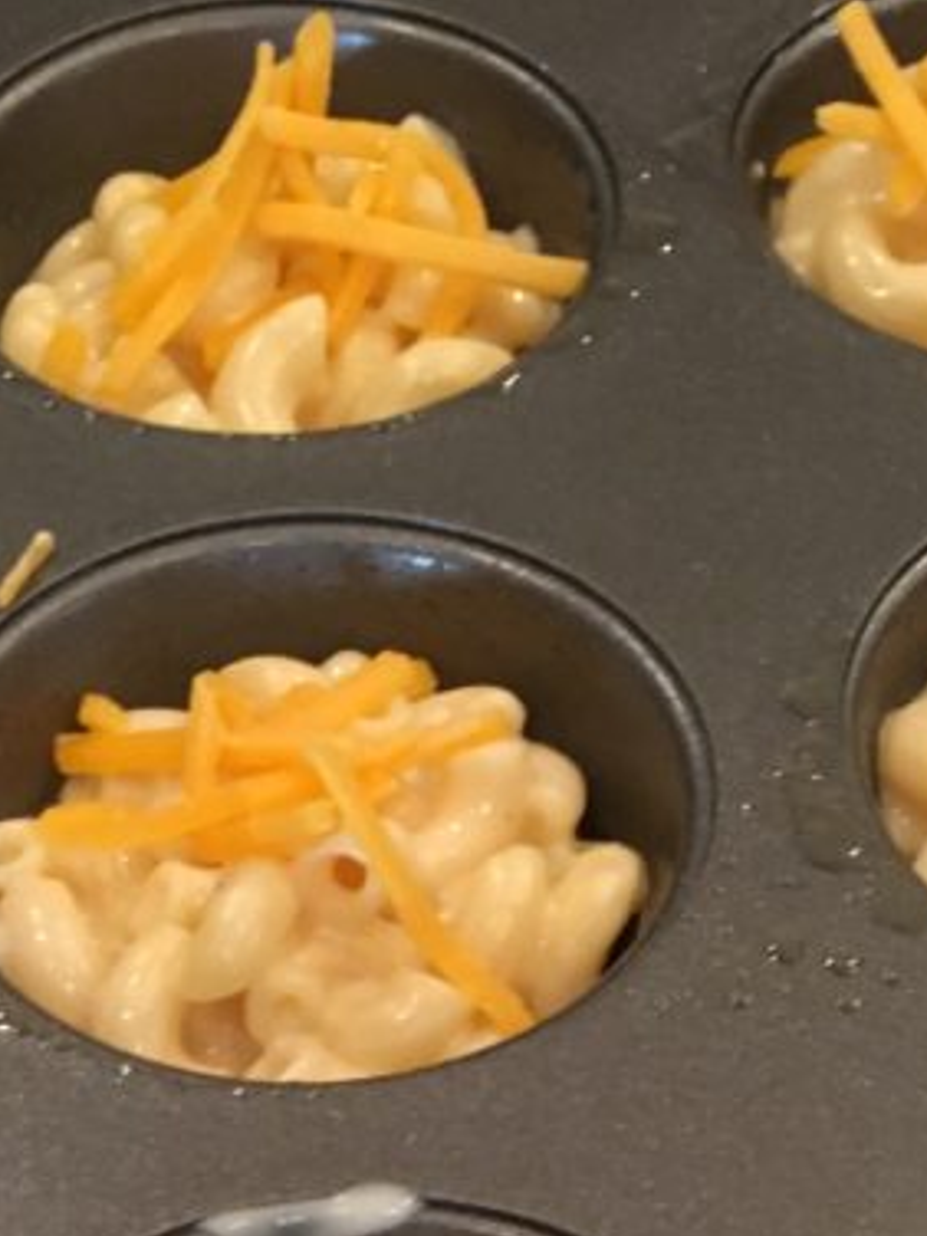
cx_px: 233
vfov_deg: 21.8
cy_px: 1676
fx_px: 2821
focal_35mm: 79
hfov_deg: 18.5
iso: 160
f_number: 2.2
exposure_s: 1/30
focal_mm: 4.15
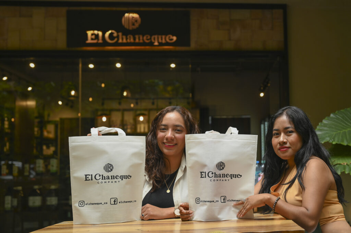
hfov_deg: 39.6
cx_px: 176
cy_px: 116
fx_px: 487
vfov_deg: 26.9
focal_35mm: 50
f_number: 4.5
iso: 100
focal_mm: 50
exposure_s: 1/80
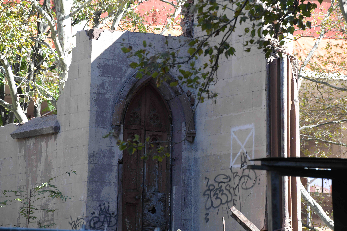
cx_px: 174
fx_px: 1928
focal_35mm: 200
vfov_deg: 6.9
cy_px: 116
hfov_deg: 10.3
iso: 1800
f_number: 7.1
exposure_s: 1/800
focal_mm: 200
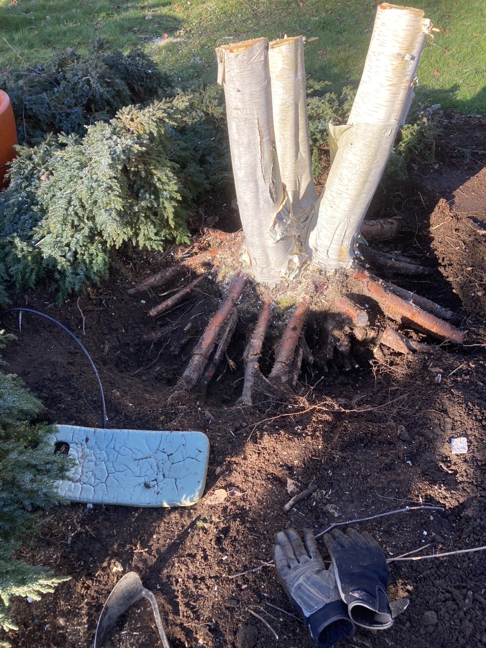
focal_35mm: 28
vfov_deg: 63.4
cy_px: 324
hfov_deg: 49.7
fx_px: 524
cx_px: 243
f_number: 1.8
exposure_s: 1/374
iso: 20
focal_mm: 3.99
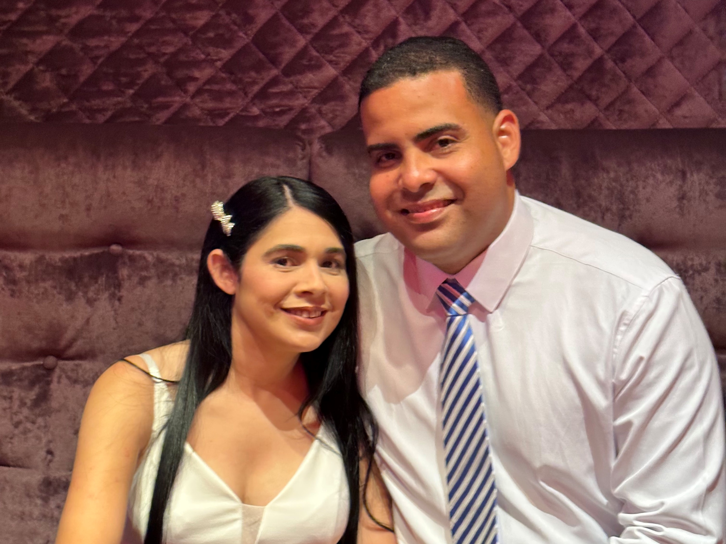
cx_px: 363
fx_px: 1007
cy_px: 272
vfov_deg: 30.3
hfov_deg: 39.7
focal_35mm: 48
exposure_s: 1/30
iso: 400
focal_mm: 6.86
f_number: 1.78
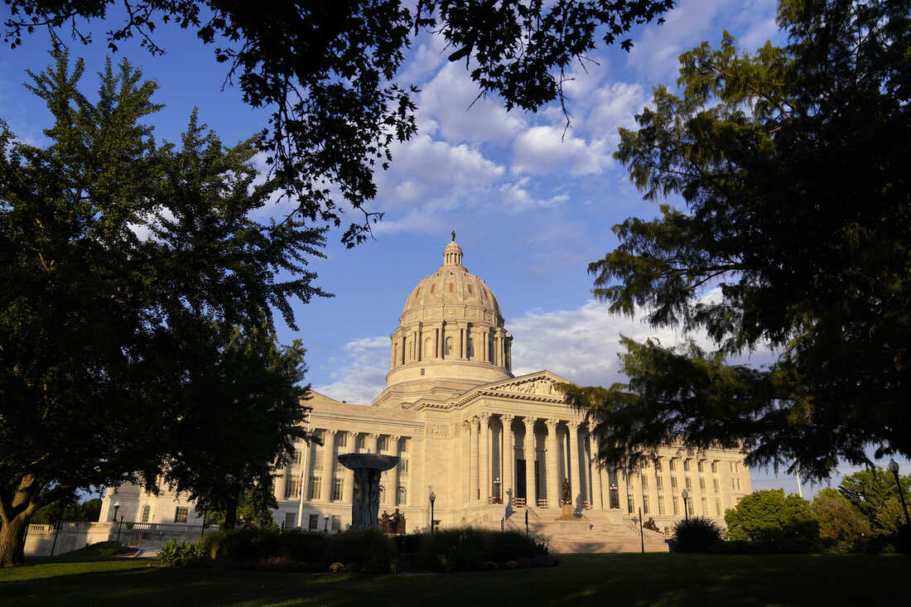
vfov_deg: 51.3
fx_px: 633
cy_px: 304
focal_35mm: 25
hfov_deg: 71.5
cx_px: 456
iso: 160
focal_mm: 25
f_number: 2.8
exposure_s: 1/2500
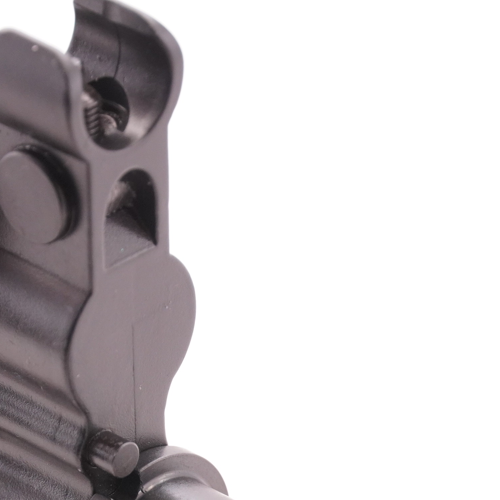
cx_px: 213
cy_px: 460
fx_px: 6180
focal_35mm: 378
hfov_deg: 4.6
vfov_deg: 4.6
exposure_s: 1/125
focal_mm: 105
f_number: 5.6
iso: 1000
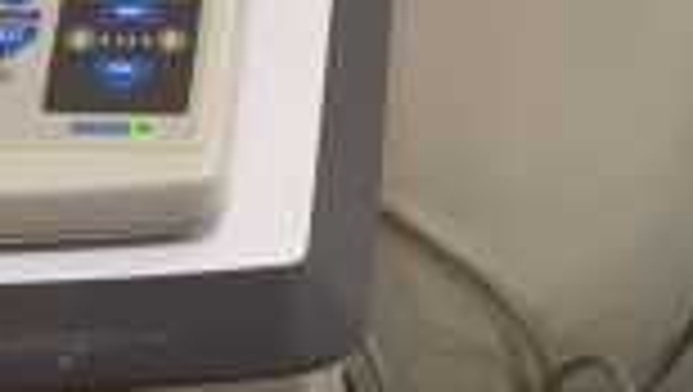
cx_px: 459
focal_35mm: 115
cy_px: 79
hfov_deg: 18.6
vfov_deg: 10.5
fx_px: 2115
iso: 125
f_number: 2.2
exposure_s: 1/33
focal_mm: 4.15
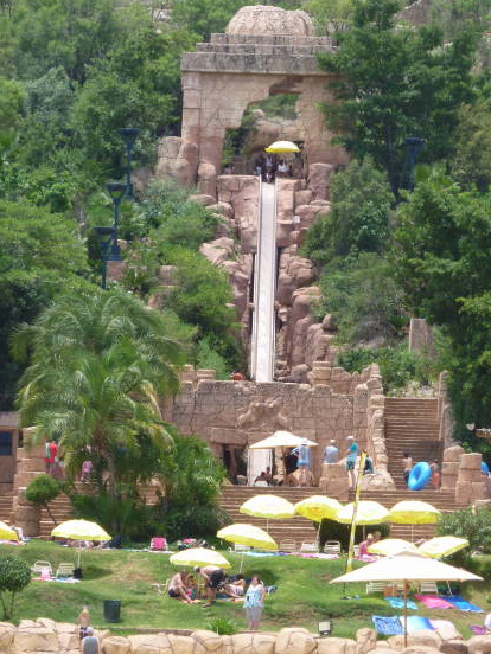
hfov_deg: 7.6
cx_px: 273
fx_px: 3707
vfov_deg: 10.1
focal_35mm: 196
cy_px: 334
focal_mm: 27.8
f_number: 4.5
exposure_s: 1/500
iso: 125
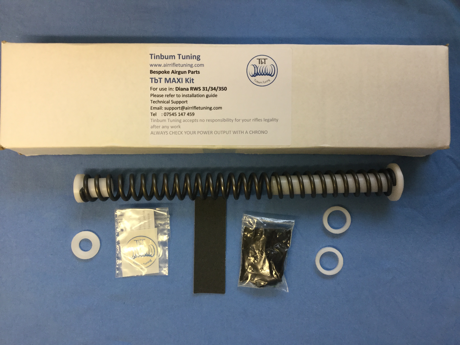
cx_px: 230
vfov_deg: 45.4
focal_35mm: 31
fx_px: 412
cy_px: 172
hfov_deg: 58.4
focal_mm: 3.3
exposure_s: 1/33
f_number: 2.4
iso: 64
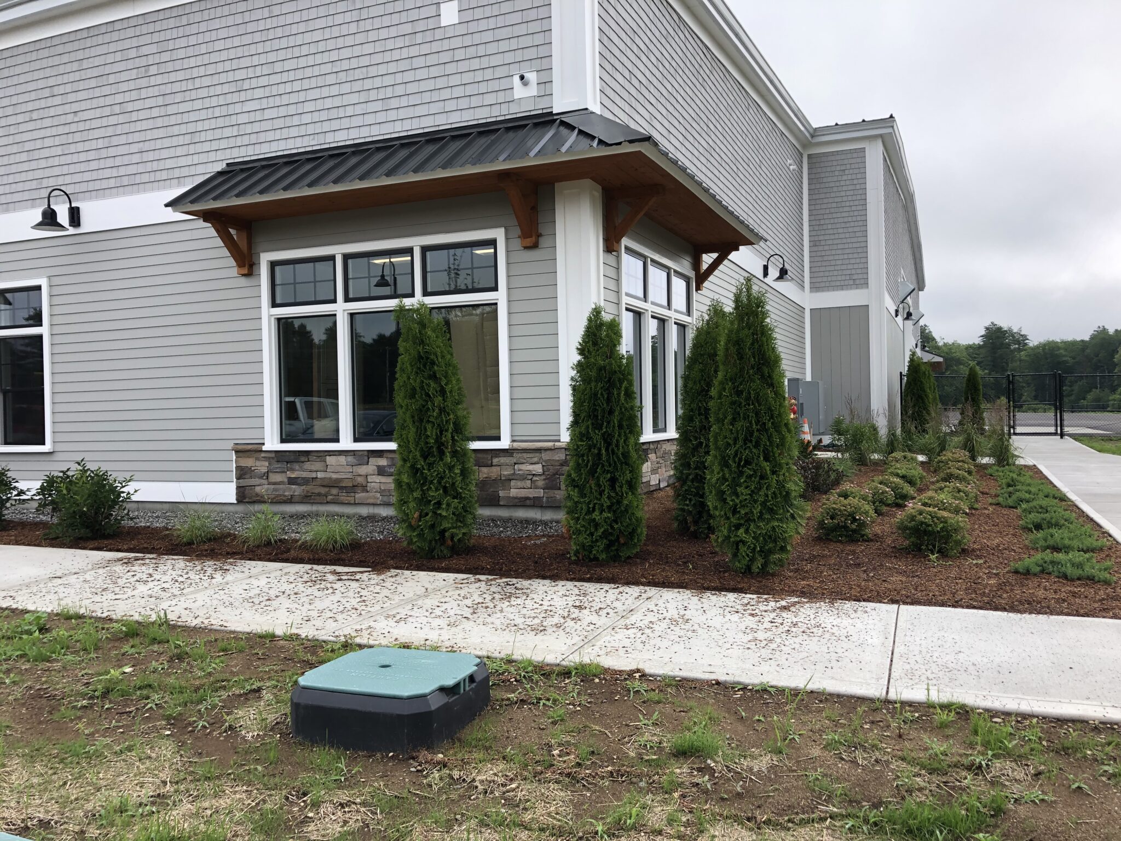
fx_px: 907
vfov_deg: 49.7
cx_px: 560
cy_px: 420
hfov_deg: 63.4
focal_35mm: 28
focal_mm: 3.99
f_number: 1.8
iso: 20
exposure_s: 1/665
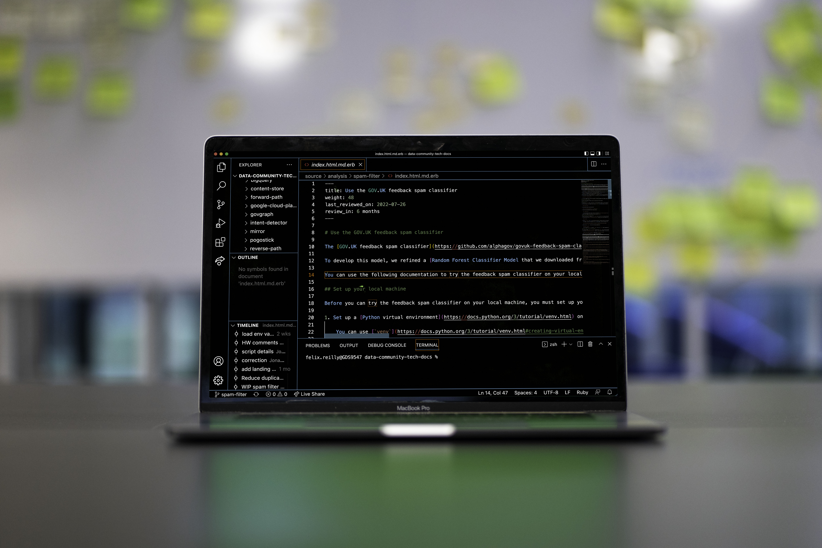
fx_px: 2032
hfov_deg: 22.9
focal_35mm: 89
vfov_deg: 15.4
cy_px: 274
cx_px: 411
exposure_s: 1/320
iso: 400
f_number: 1.8
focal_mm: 85
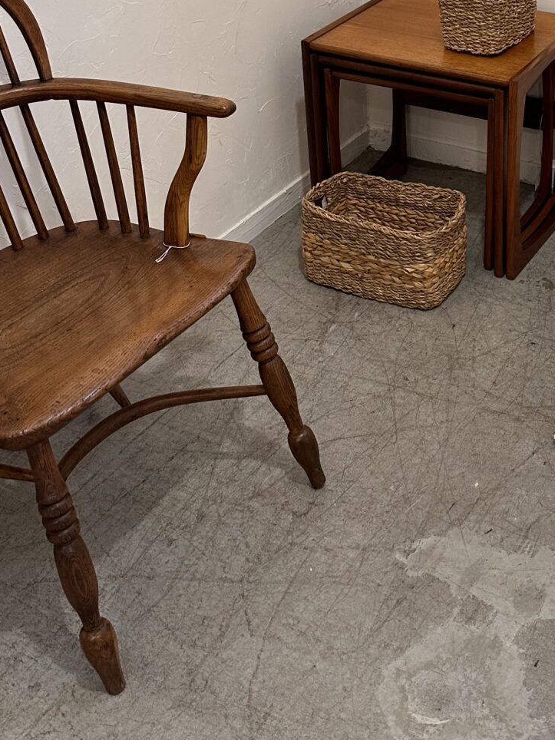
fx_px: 1090
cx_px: 428
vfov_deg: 35.8
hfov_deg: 28.1
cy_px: 108
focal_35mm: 51
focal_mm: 6.86
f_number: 1.78
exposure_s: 1/120
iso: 160
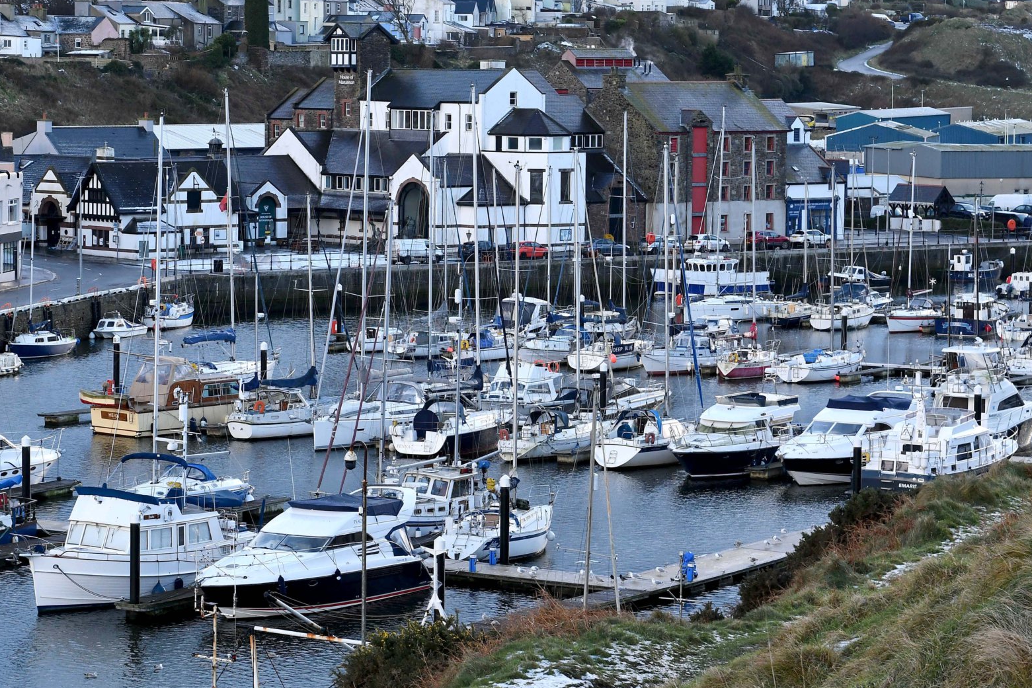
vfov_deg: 11.2
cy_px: 244
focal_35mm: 122
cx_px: 358
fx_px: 3497
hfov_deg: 16.8
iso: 800
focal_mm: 62
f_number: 9
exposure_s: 1/320
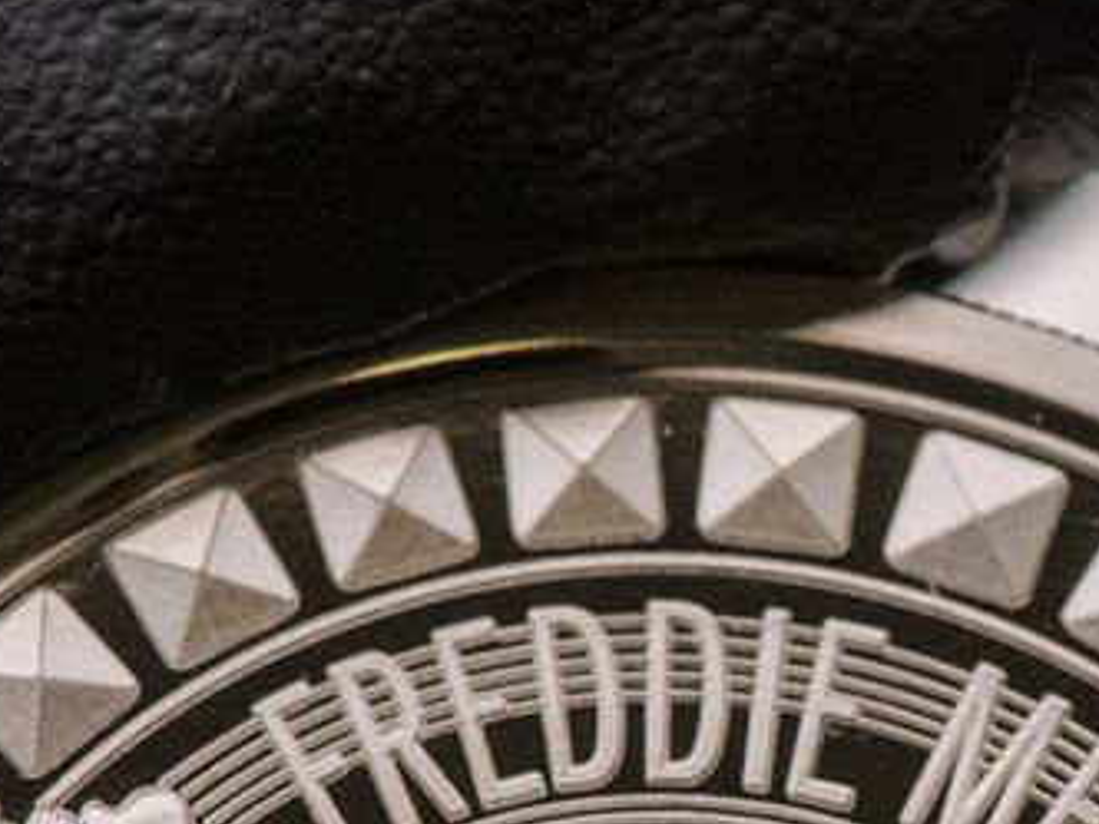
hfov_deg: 3.2
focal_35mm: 622
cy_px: 1365
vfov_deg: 2.4
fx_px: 19747
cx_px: 957
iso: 640
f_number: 9
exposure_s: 1/200
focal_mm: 105
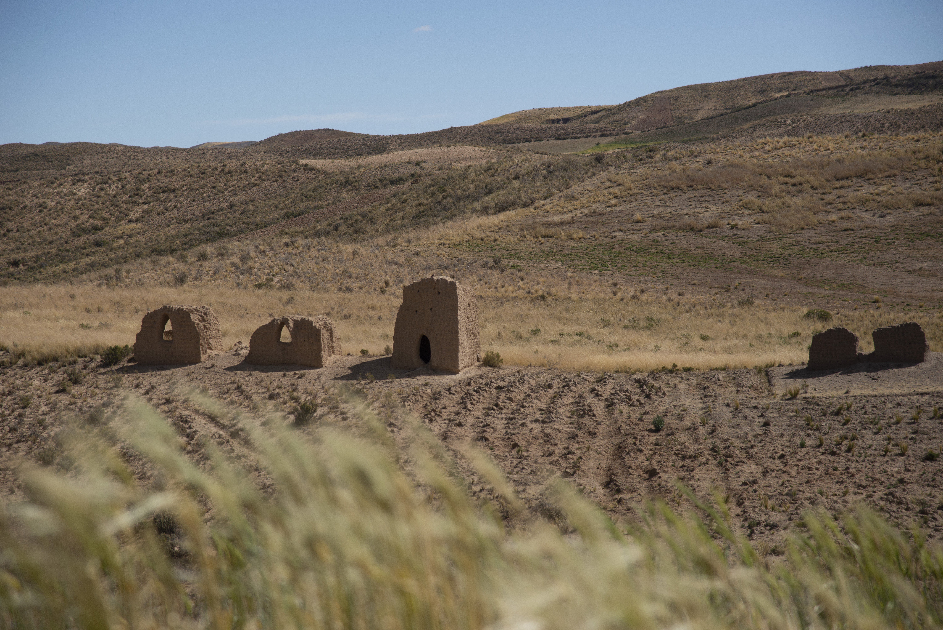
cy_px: 315
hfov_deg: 17.1
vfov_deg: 11.4
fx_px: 3144
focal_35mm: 120
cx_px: 472
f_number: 5.6
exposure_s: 1/1500
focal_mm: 120
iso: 200
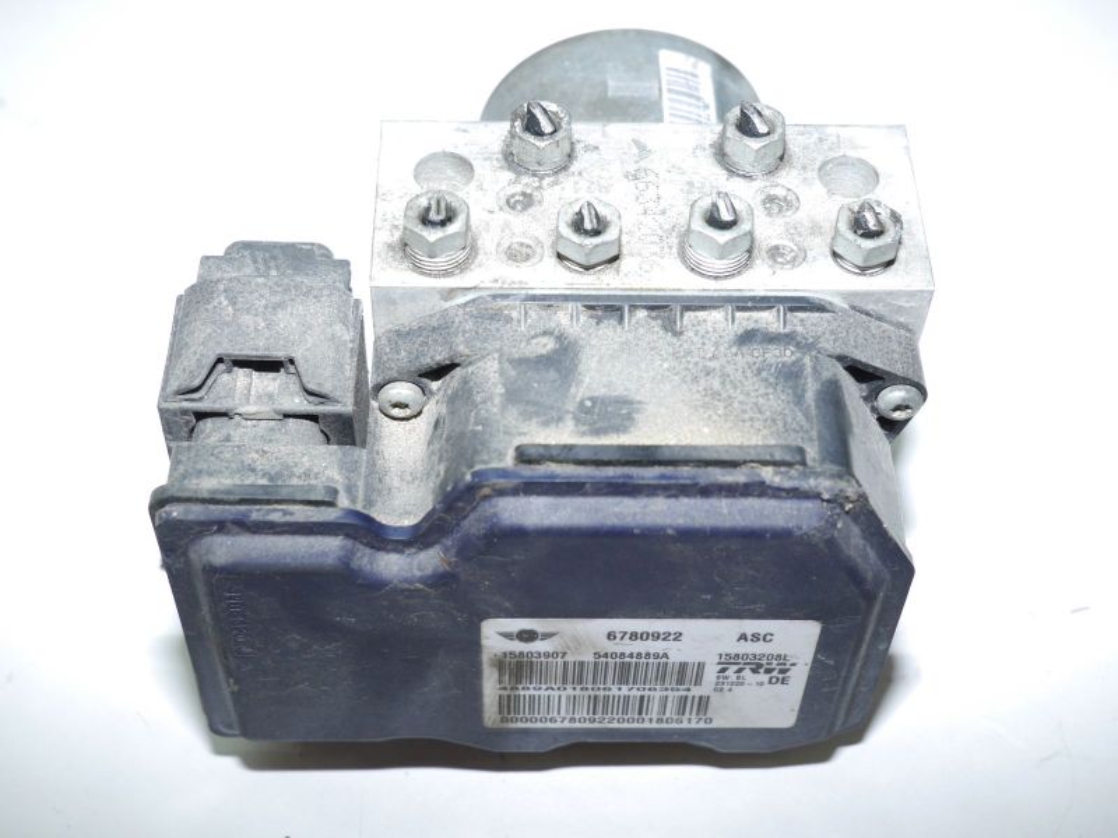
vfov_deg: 29.1
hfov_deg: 38.2
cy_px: 419
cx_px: 559
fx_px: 1615
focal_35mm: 50
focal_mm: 25
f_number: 4.5
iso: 160
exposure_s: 1/25
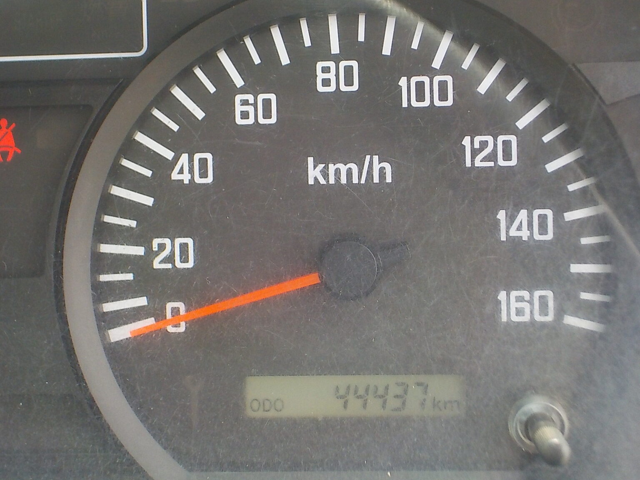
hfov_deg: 27.4
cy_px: 240
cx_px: 320
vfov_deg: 20.7
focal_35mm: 71
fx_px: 1313
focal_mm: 9.7
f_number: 5.3
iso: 280
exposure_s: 1/125
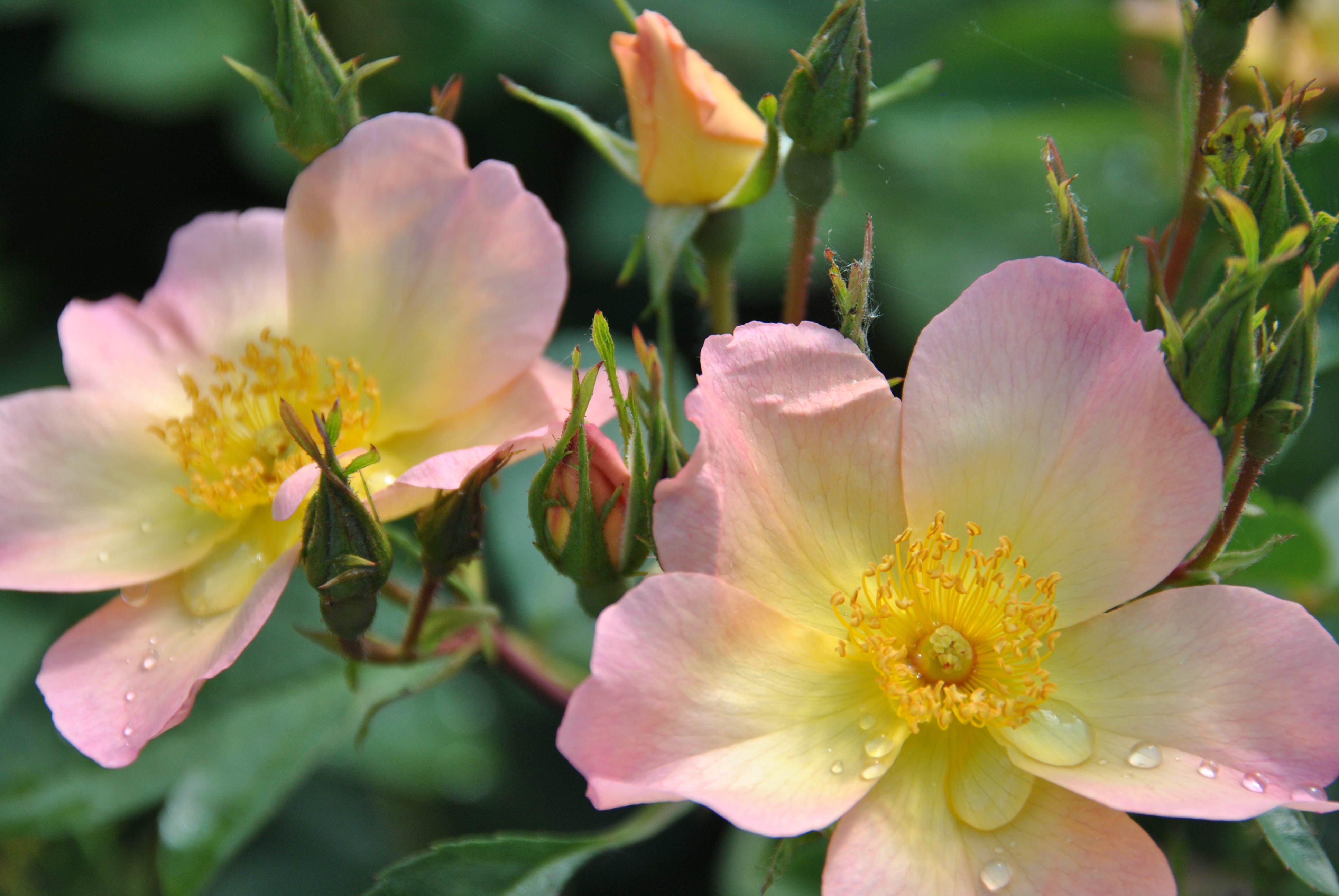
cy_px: 448
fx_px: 7541
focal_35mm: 202
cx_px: 670
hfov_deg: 10.1
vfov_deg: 6.8
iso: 250
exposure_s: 1/500
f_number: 6
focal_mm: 135
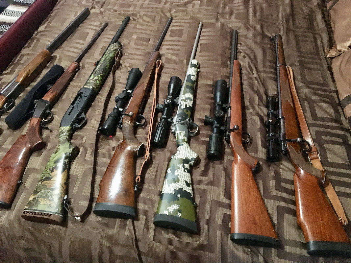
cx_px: 176
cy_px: 132
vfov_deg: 48.2
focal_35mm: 29
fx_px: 294
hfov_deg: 61.7
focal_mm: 4.15
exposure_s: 1/15
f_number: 2.2
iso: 500
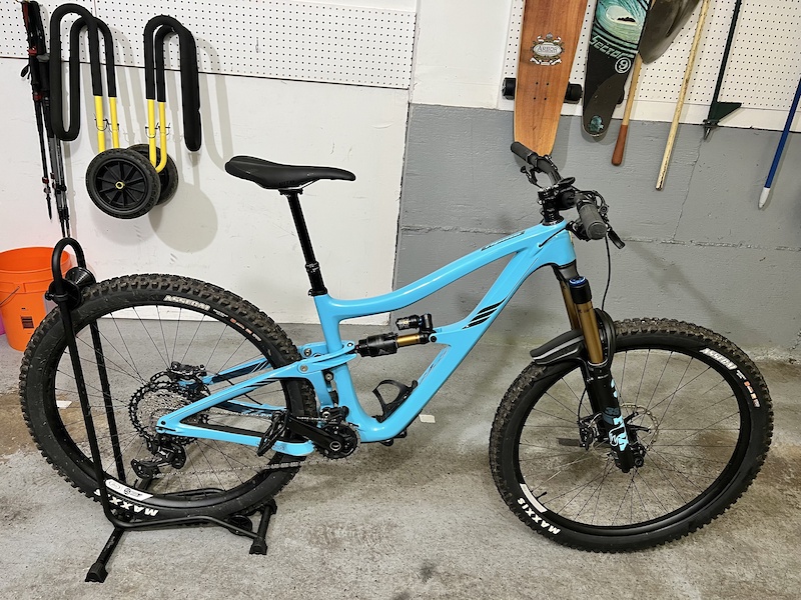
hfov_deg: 67.3
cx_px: 400
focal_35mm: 26
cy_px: 300
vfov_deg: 53.1
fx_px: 602
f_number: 1.5
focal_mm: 5.7
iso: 160
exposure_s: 1/60
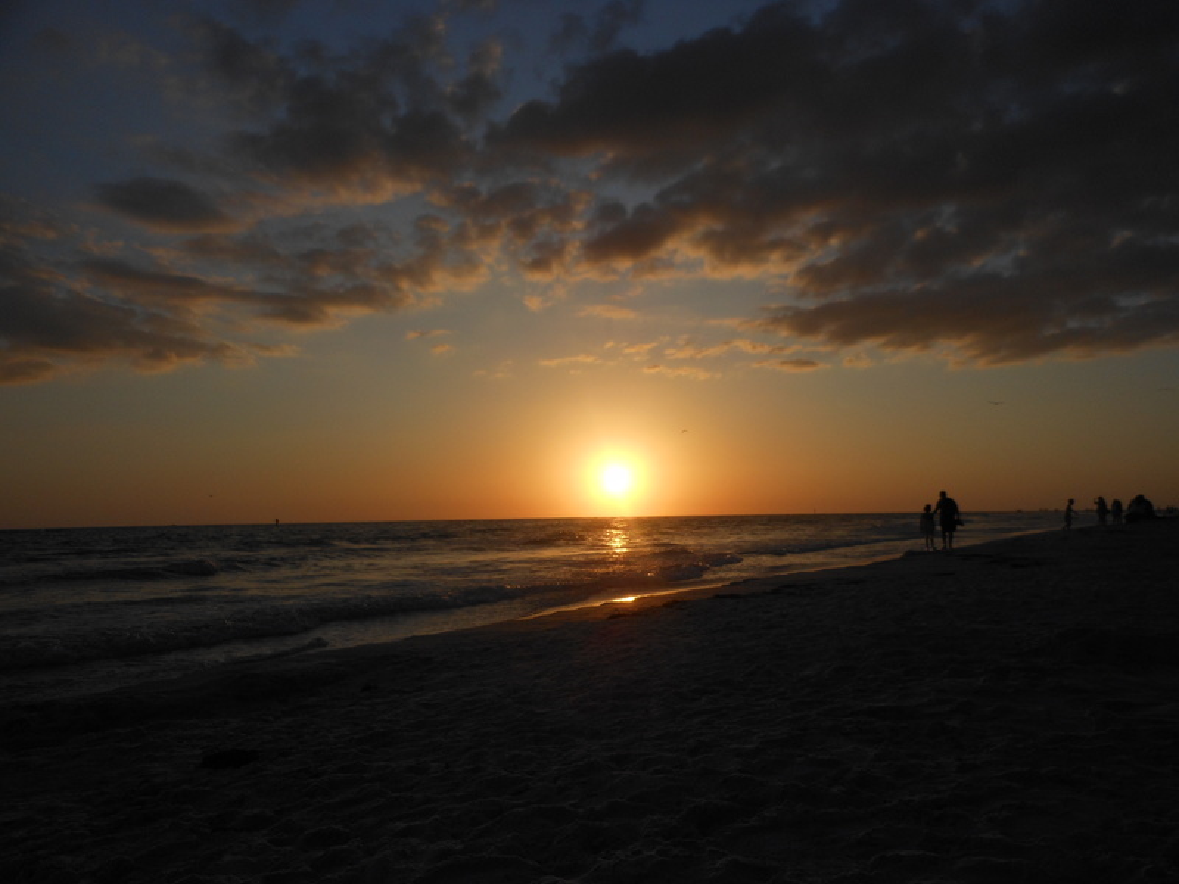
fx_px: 954
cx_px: 590
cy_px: 442
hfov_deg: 63.4
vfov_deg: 49.7
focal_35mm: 28
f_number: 3.7
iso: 80
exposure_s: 1/1500
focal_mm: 5
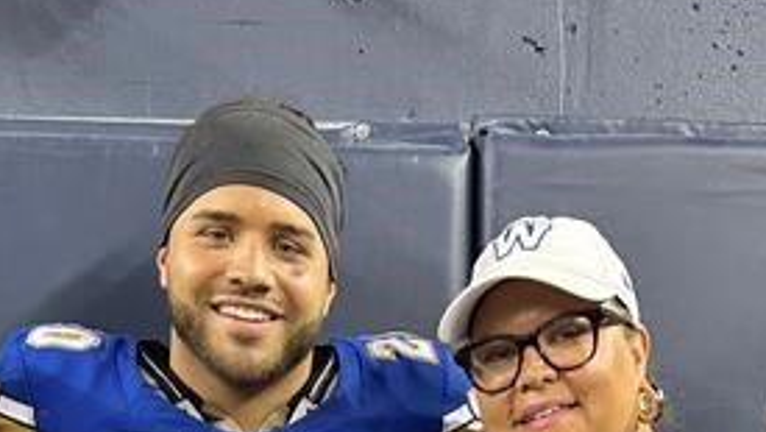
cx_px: 418
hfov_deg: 28.9
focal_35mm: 73
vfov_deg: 13.4
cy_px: 945
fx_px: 1483
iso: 200
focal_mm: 6.86
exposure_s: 1/120
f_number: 1.78
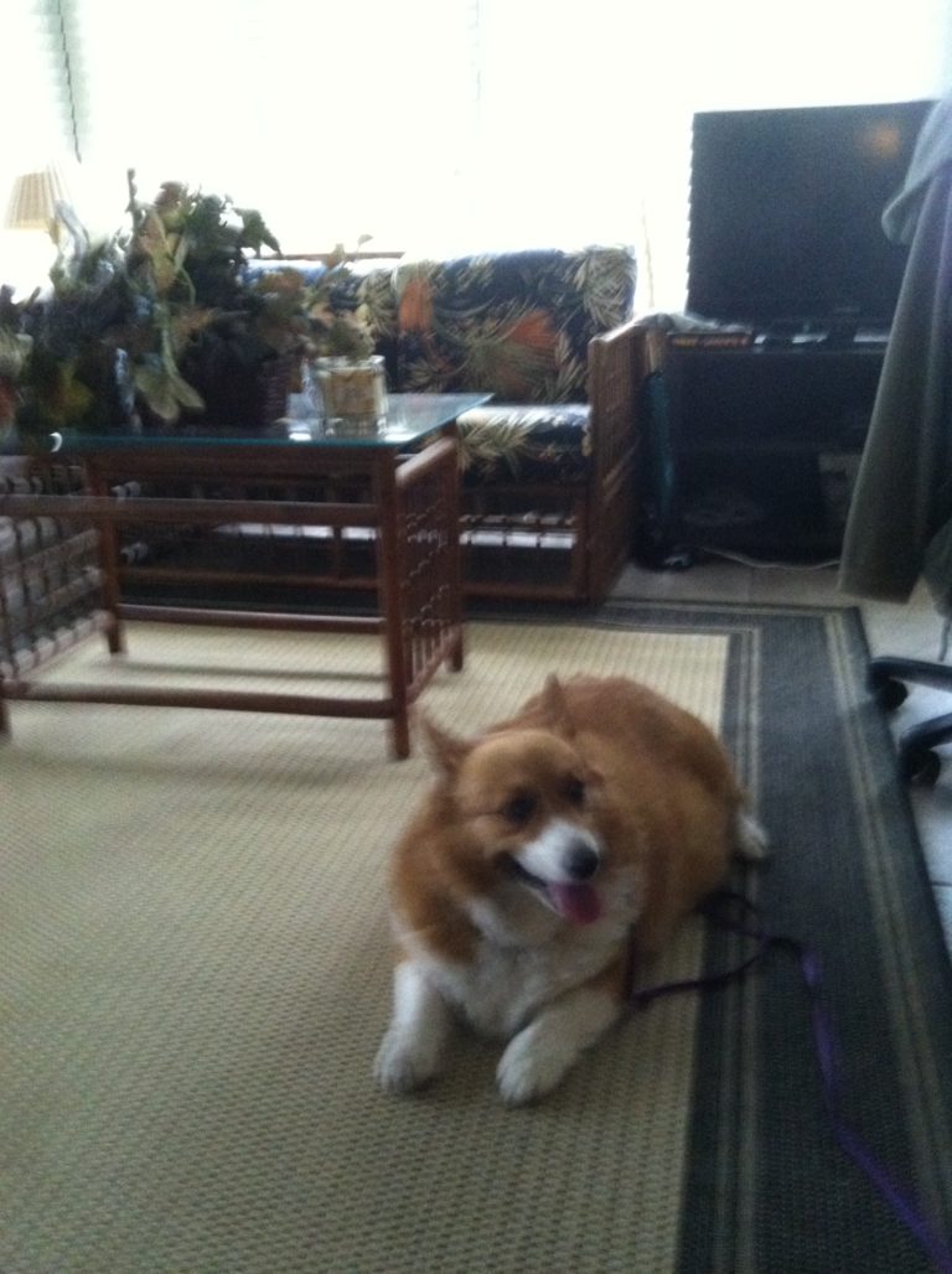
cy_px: 637
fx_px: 1287
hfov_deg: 40.6
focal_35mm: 35
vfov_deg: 52.7
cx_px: 476
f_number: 2.8
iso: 640
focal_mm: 3.85
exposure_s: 1/15
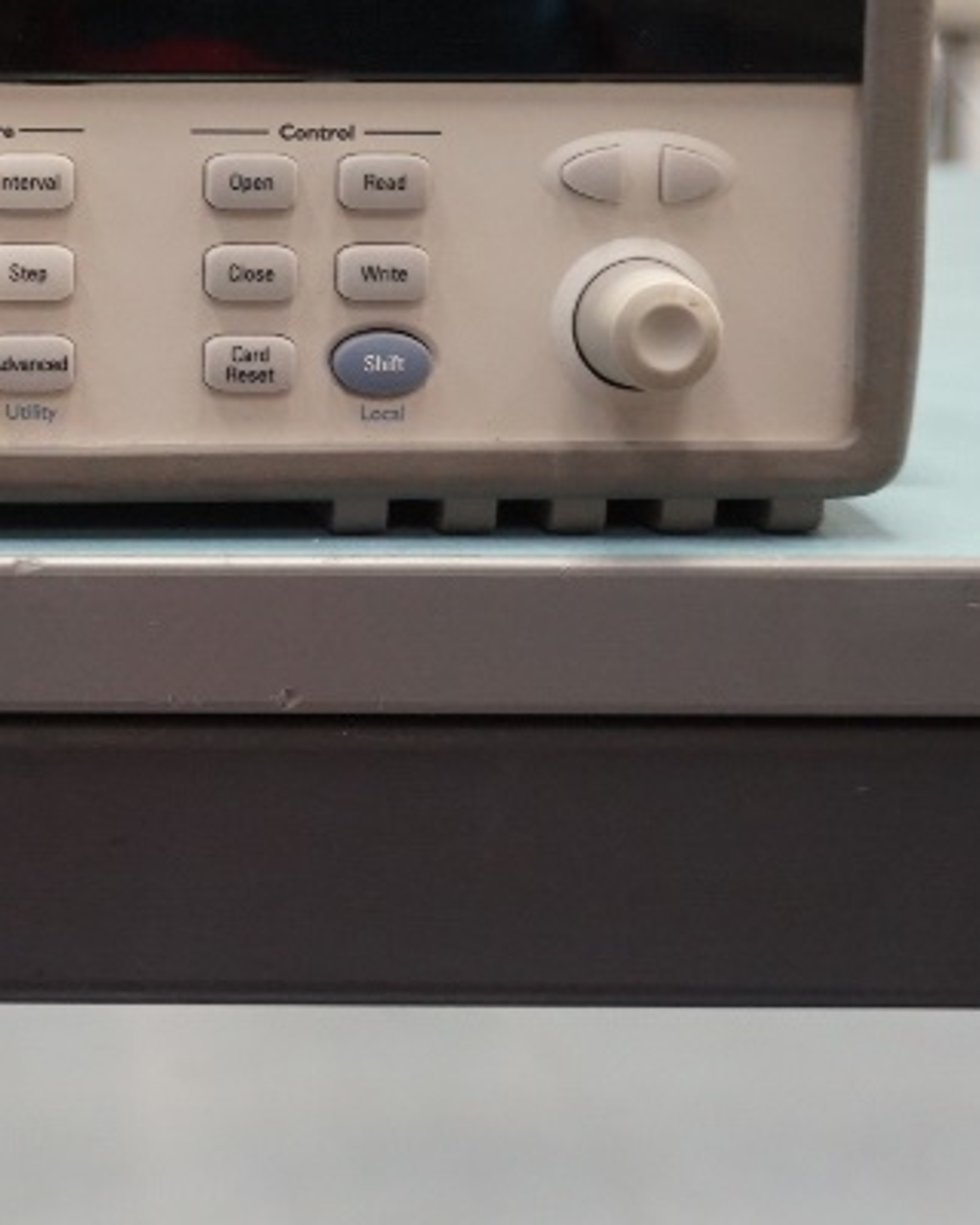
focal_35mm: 72
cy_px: 188
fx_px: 2610
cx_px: -55
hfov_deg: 20.4
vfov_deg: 25.8
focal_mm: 20
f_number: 4
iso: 1250
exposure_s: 1/60
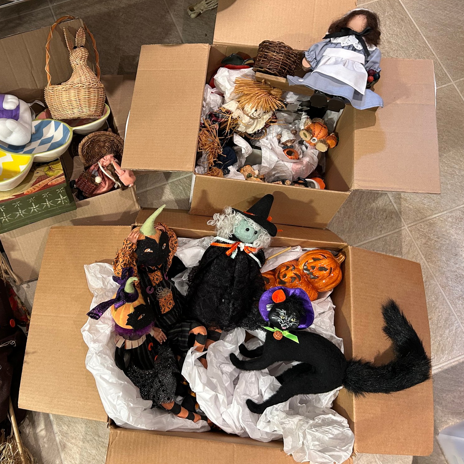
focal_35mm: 31
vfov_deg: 52.5
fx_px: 470
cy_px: 231
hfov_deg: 51.6
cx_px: 155
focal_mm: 5.7
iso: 200
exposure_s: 1/60
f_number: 1.5
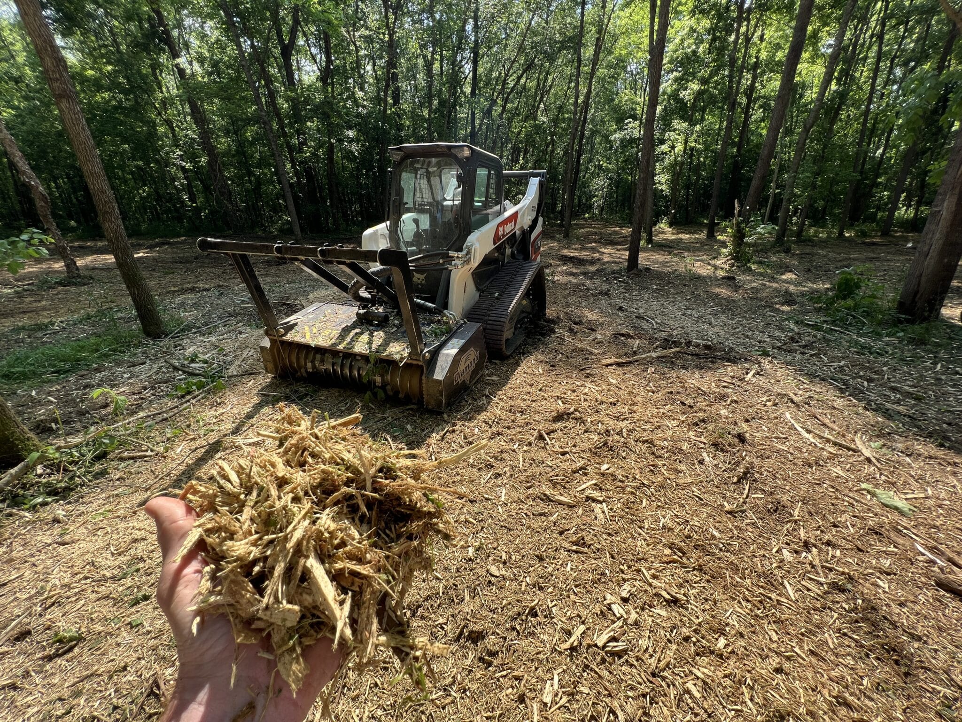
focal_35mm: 13
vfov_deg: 89.9
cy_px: 361
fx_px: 361
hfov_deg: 106.2
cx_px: 481
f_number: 1.8
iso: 32
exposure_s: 1/442
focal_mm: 1.57
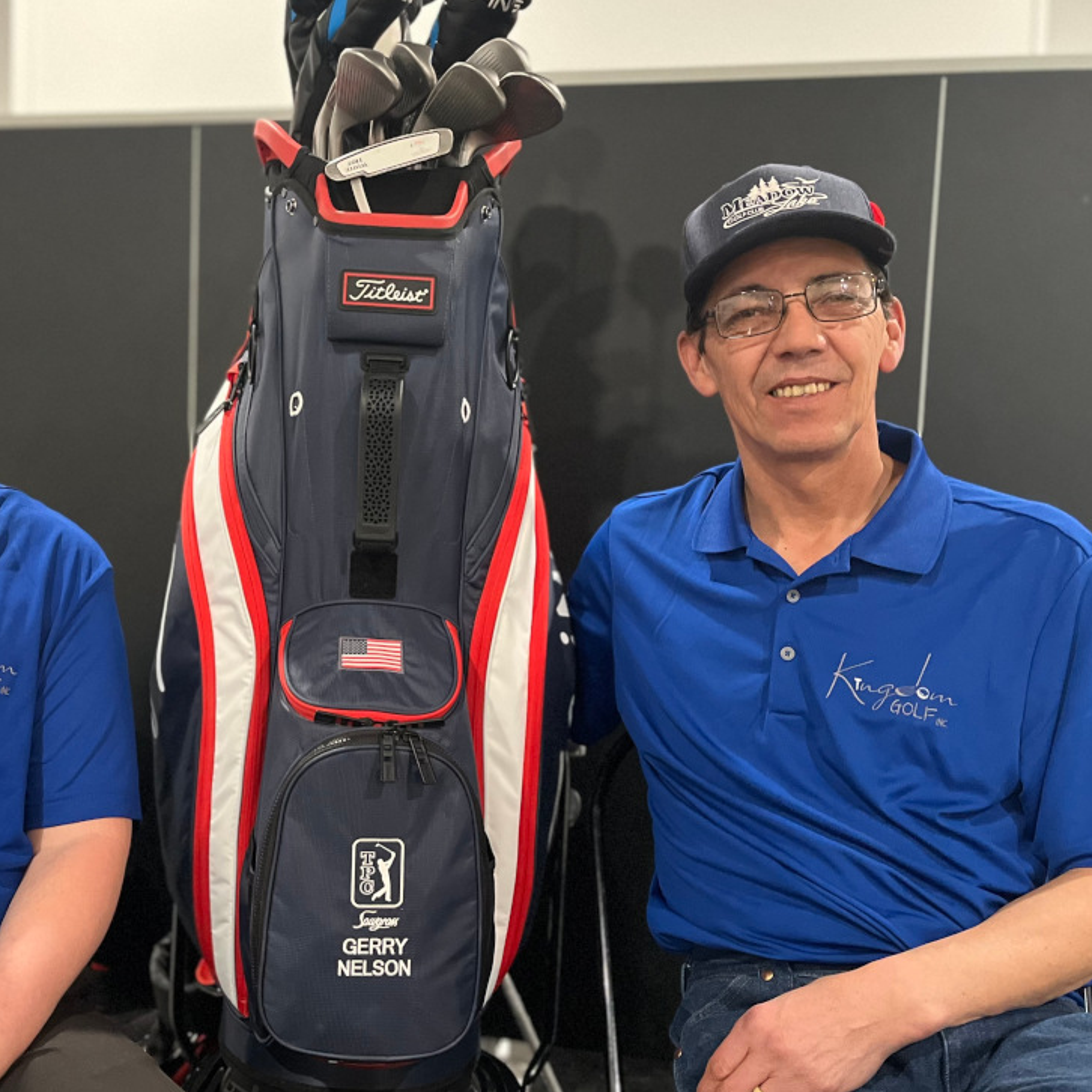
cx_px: 347
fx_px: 1356
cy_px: 557
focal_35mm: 38
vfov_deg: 43.9
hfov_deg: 43.1
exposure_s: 1/30
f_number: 1.6
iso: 640
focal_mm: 5.1
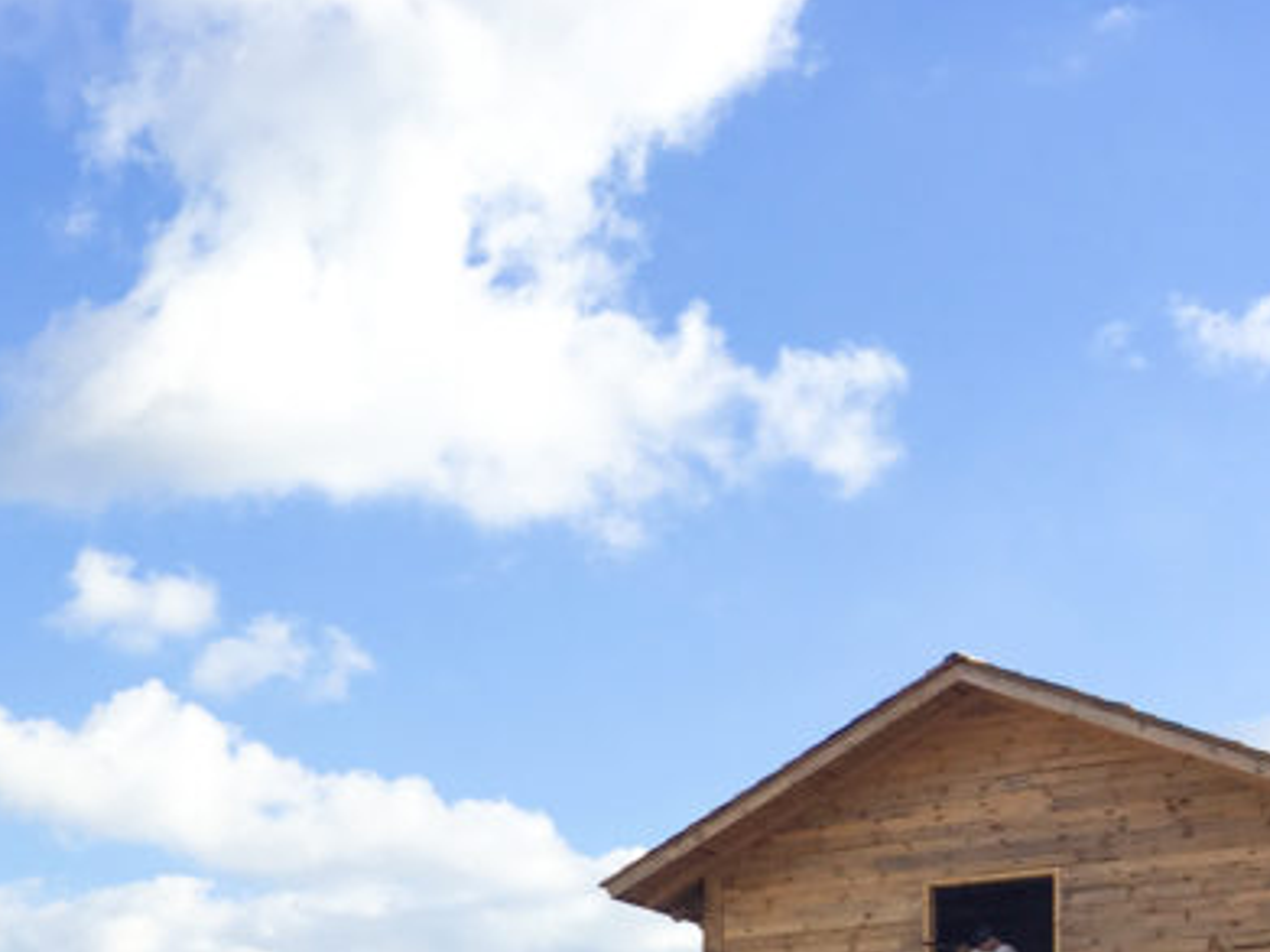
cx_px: -377
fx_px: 2787
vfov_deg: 18.2
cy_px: 1215
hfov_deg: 22.9
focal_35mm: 76
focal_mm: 4.15
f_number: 2.2
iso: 25
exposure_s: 1/1131
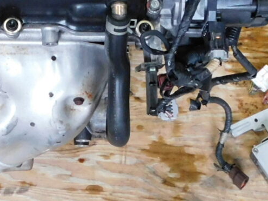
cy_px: -48
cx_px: 31
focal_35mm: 95
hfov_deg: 20.3
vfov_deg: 15.0
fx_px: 735
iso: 400
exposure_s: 1/25
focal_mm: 4
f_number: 3
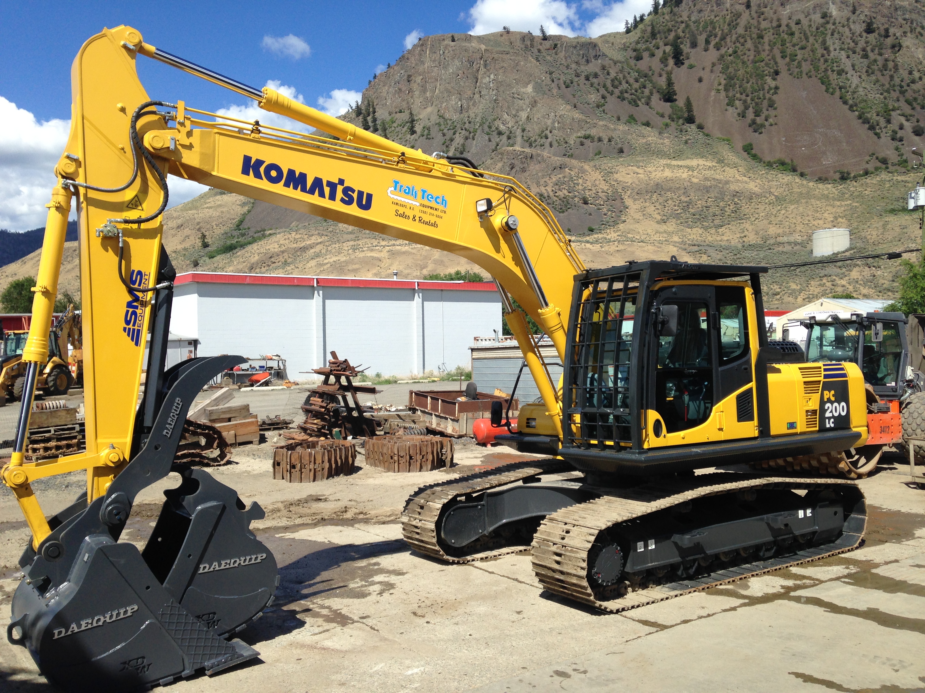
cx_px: 462
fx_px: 882
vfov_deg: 42.9
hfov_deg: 55.4
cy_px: 346
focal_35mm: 33
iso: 50
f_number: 2.4
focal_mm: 4.12
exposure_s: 1/1748
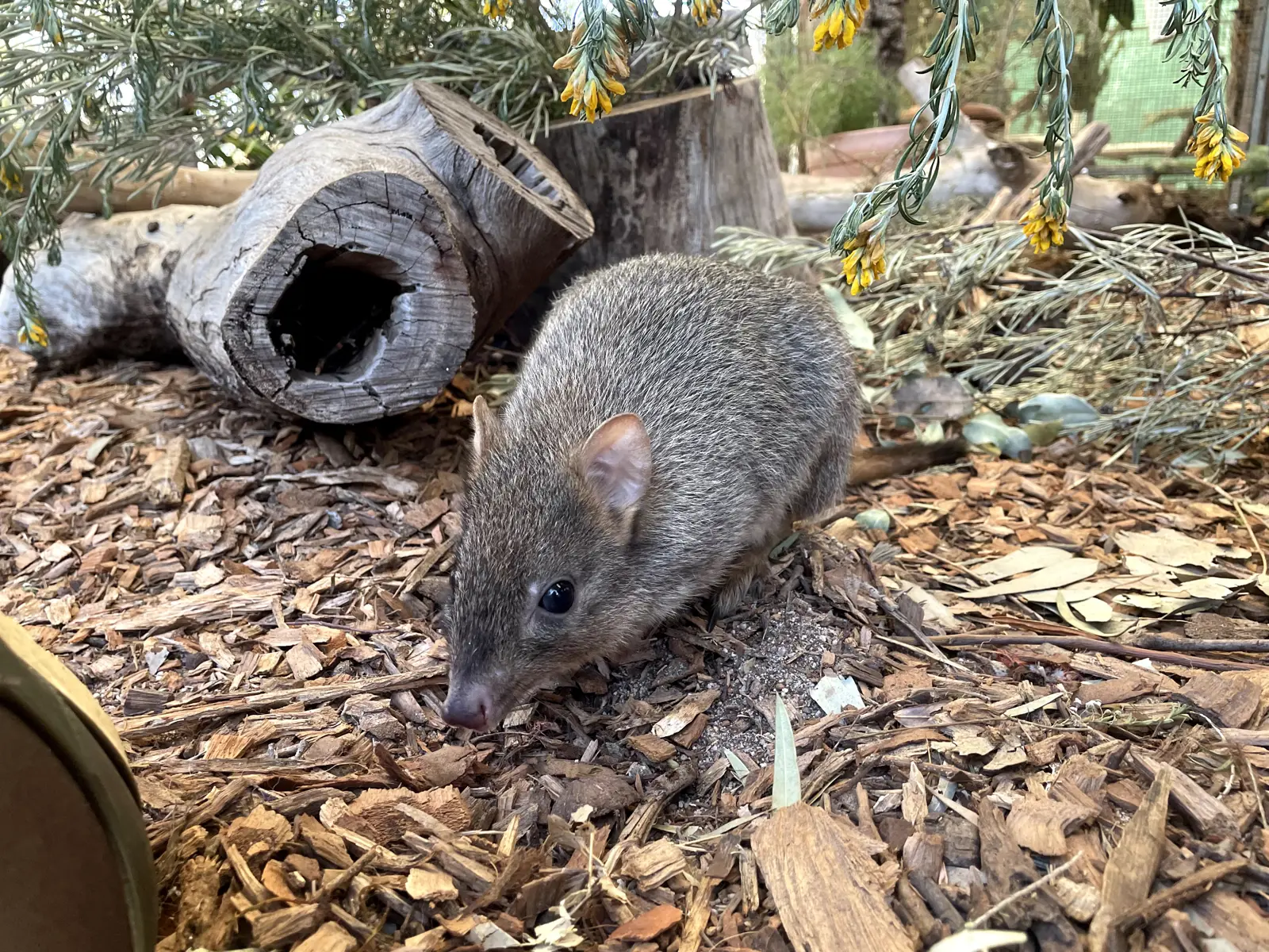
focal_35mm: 26
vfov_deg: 53.1
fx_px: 953
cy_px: 476
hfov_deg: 67.3
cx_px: 634
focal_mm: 4.2
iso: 125
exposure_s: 1/116
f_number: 1.6
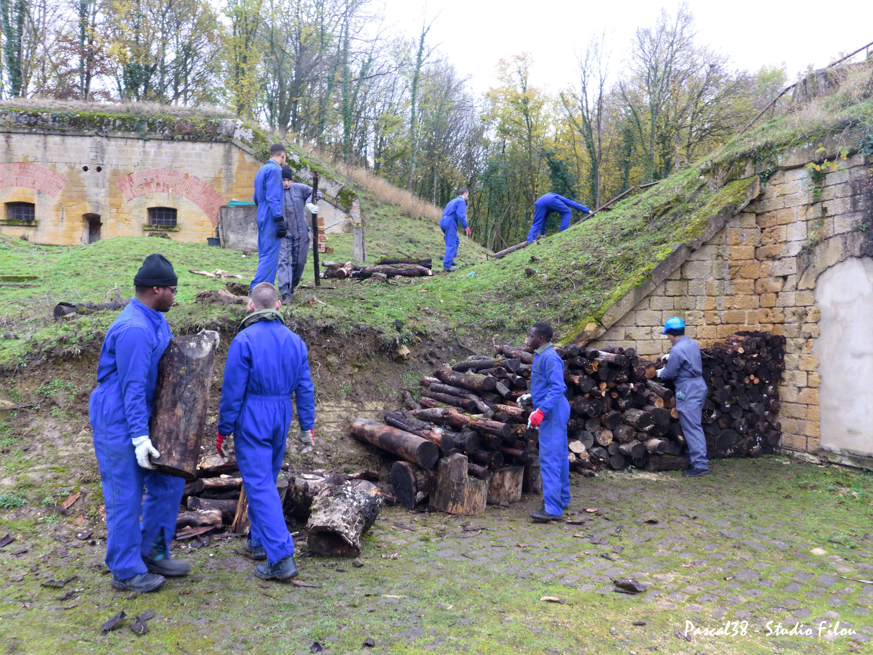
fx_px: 706
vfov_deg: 49.7
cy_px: 328
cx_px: 436
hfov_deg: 63.4
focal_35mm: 28
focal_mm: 4.9
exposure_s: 1/60
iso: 100
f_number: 3.3
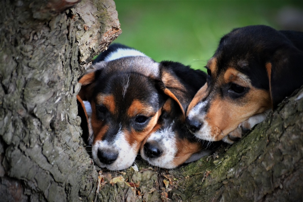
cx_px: 152
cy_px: 101
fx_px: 1704
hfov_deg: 10.2
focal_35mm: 202
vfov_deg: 6.8
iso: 2800
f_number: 5
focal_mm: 135
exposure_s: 1/500
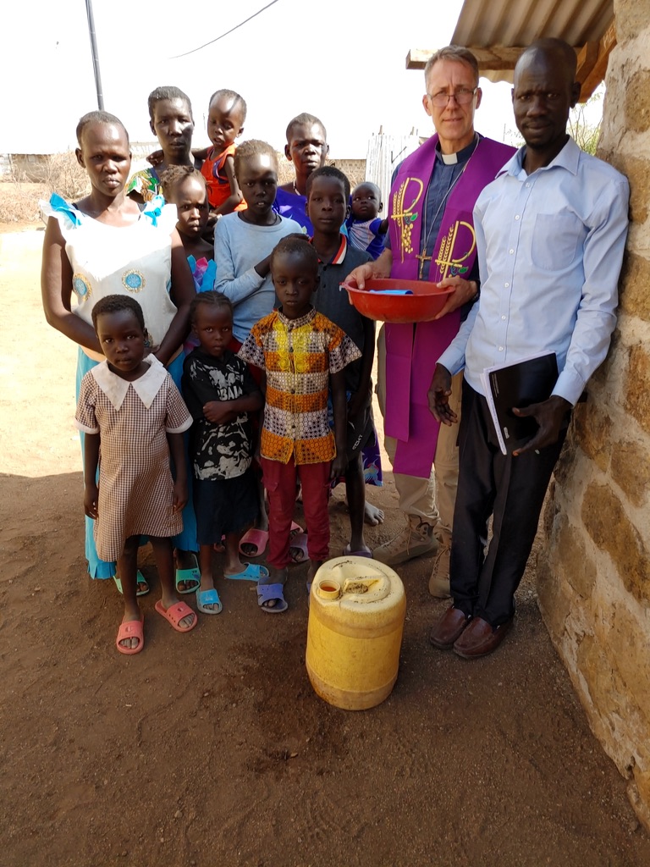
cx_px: 325
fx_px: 651
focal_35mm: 26
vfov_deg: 67.3
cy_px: 434
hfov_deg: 53.1
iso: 50
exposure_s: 1/397
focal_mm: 4.81
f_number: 1.8
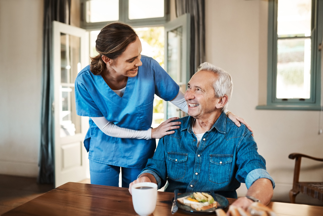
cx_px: 162
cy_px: 108
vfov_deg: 37.9
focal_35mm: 35
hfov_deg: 54.4
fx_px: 314
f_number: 2
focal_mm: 35
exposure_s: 1/400
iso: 800
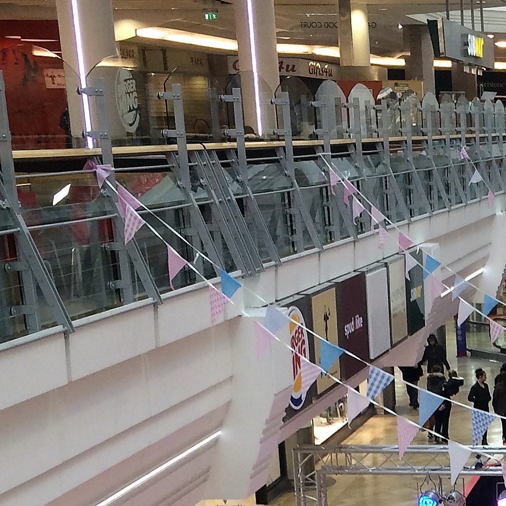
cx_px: 640
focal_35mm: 91
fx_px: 1505
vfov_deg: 18.2
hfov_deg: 18.0
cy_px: 595
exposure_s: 1/50
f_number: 2.2
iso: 40
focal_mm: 4.15
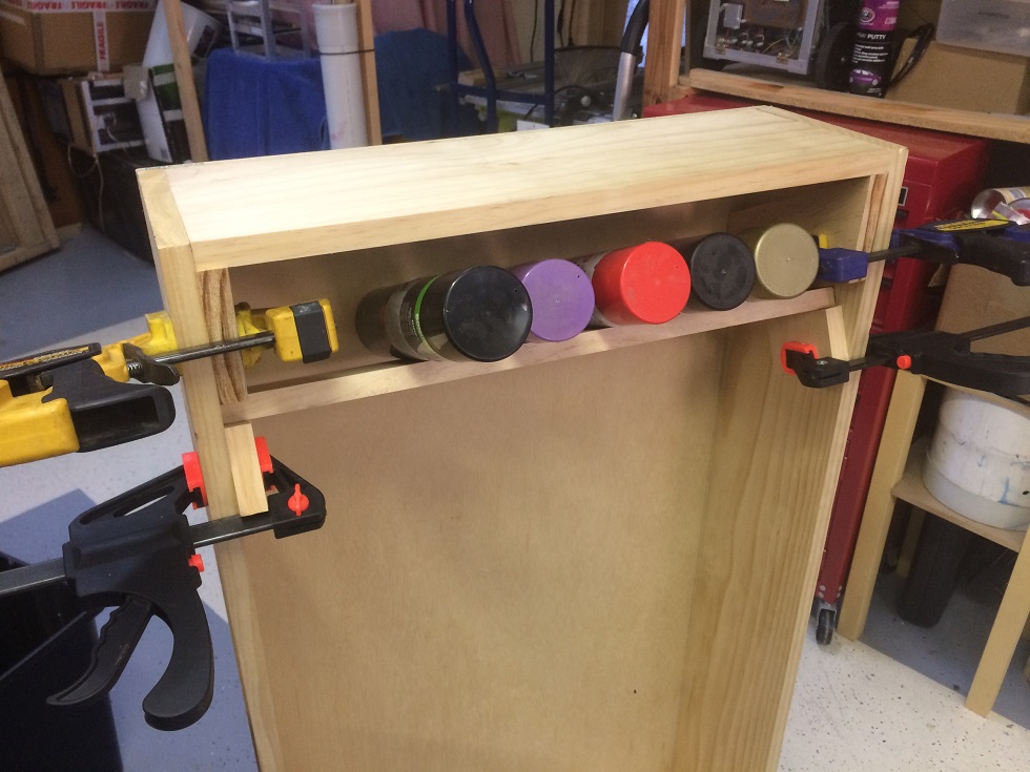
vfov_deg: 48.2
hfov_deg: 61.7
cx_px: 515
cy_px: 386
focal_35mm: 29
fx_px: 863
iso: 125
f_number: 2.2
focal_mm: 4.15
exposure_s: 1/33
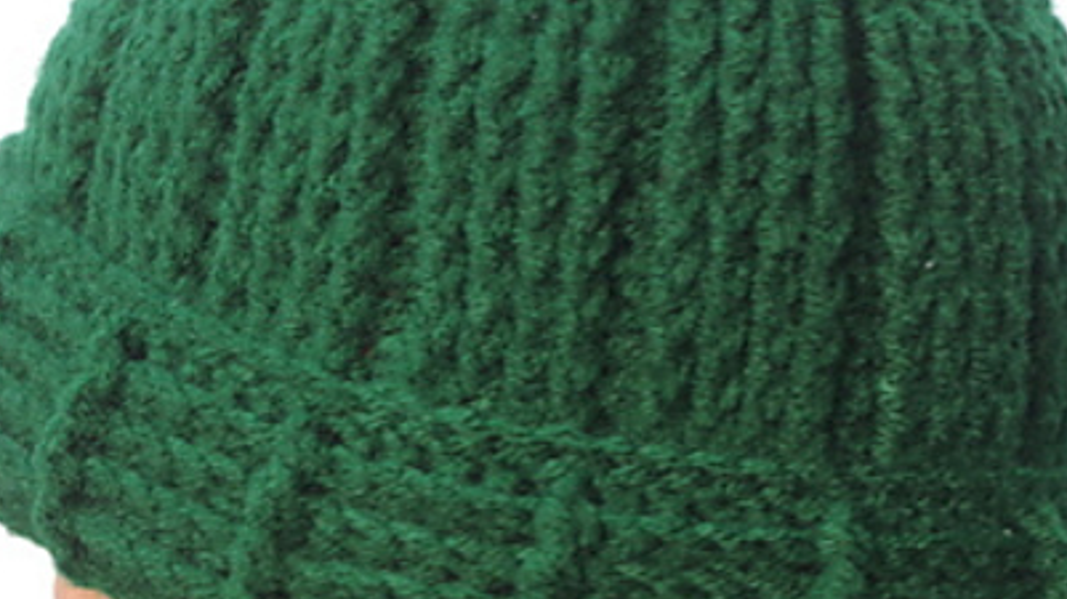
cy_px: 248
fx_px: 2177
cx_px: 577
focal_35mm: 77
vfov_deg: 15.6
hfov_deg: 27.5
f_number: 5
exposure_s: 1/4
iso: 400
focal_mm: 30.63
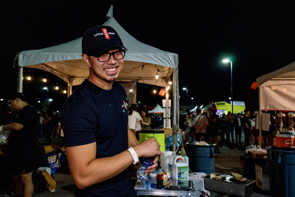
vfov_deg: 41.1
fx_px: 262
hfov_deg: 58.7
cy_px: 98
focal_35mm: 32
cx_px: 148
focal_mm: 32
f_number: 4
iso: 2000
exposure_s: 1/125
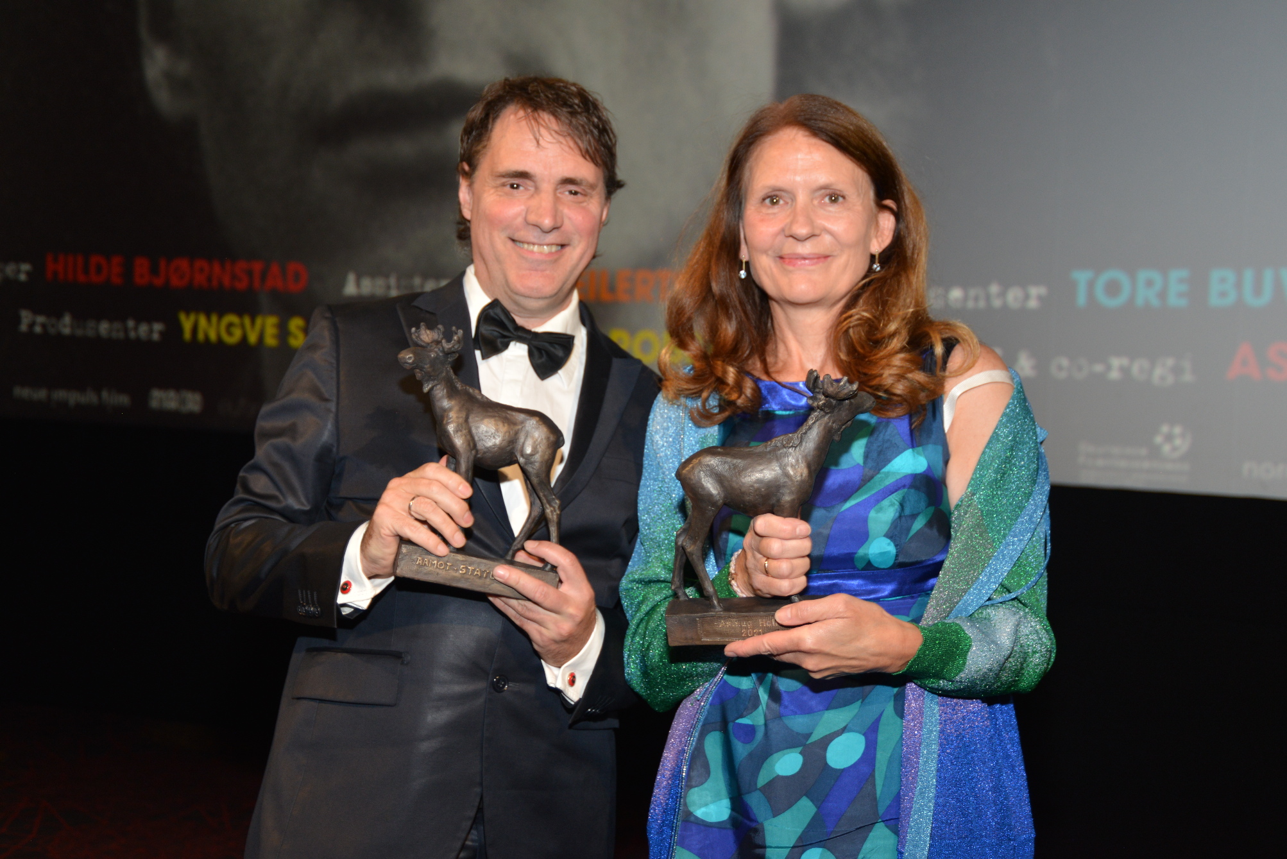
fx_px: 1717
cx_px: 644
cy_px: 430
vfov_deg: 28.1
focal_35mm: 48
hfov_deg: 41.1
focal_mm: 48
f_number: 4.8
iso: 800
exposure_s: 1/60
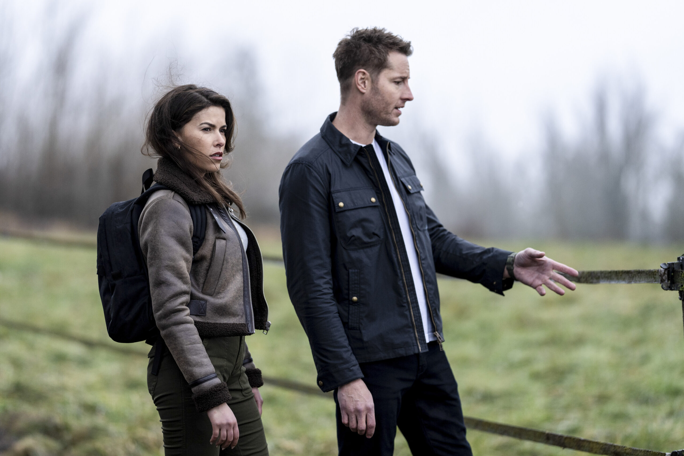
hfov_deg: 15.2
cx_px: 342
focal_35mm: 135
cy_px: 228
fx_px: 2565
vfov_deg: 10.2
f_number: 2
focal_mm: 135
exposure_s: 1/1250
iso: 500
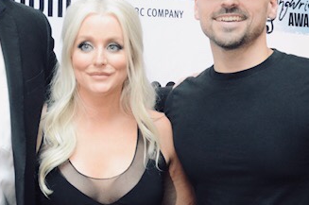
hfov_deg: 15.5
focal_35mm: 132
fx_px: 1131
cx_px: 62
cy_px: 58
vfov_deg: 10.3
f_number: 5.3
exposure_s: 1/30
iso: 2800
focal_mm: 45
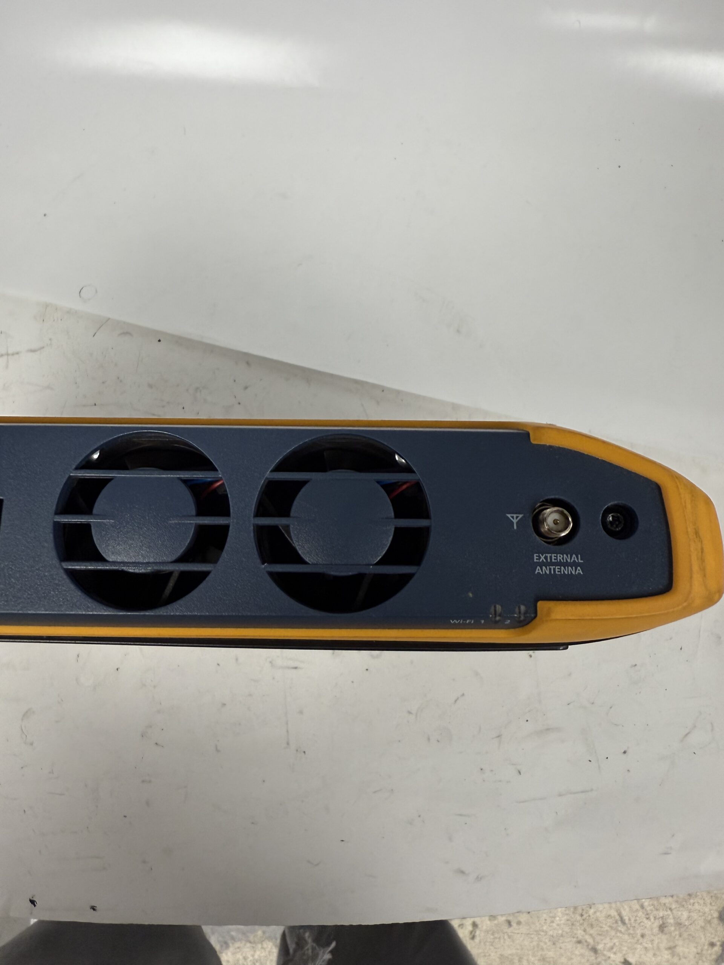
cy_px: 482
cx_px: 362
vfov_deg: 71.6
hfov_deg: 56.8
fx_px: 669
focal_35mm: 24
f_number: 2.2
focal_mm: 2.22
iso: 125
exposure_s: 1/120
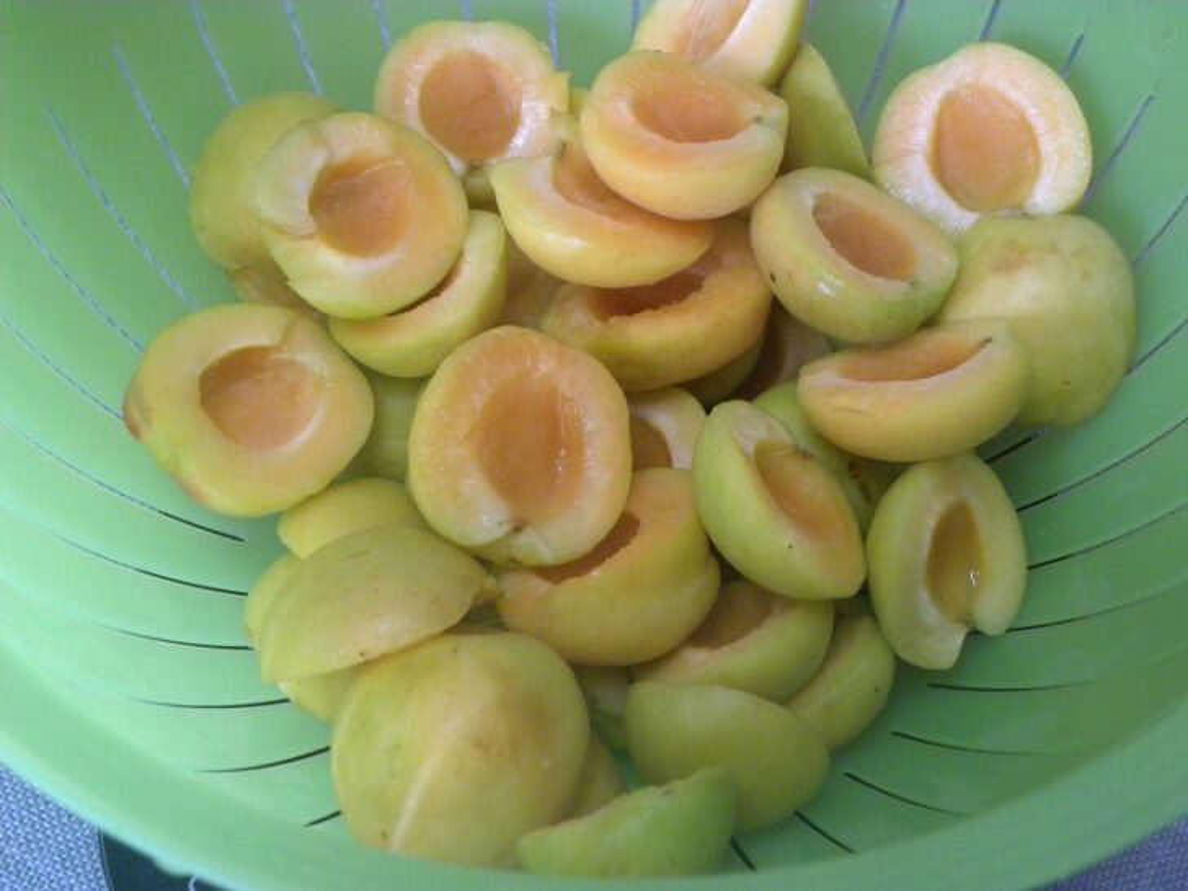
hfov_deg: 36.8
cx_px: 594
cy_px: 446
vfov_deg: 28.0
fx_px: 1785
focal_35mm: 52
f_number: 3.5
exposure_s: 1/45.3
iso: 400
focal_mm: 9.2
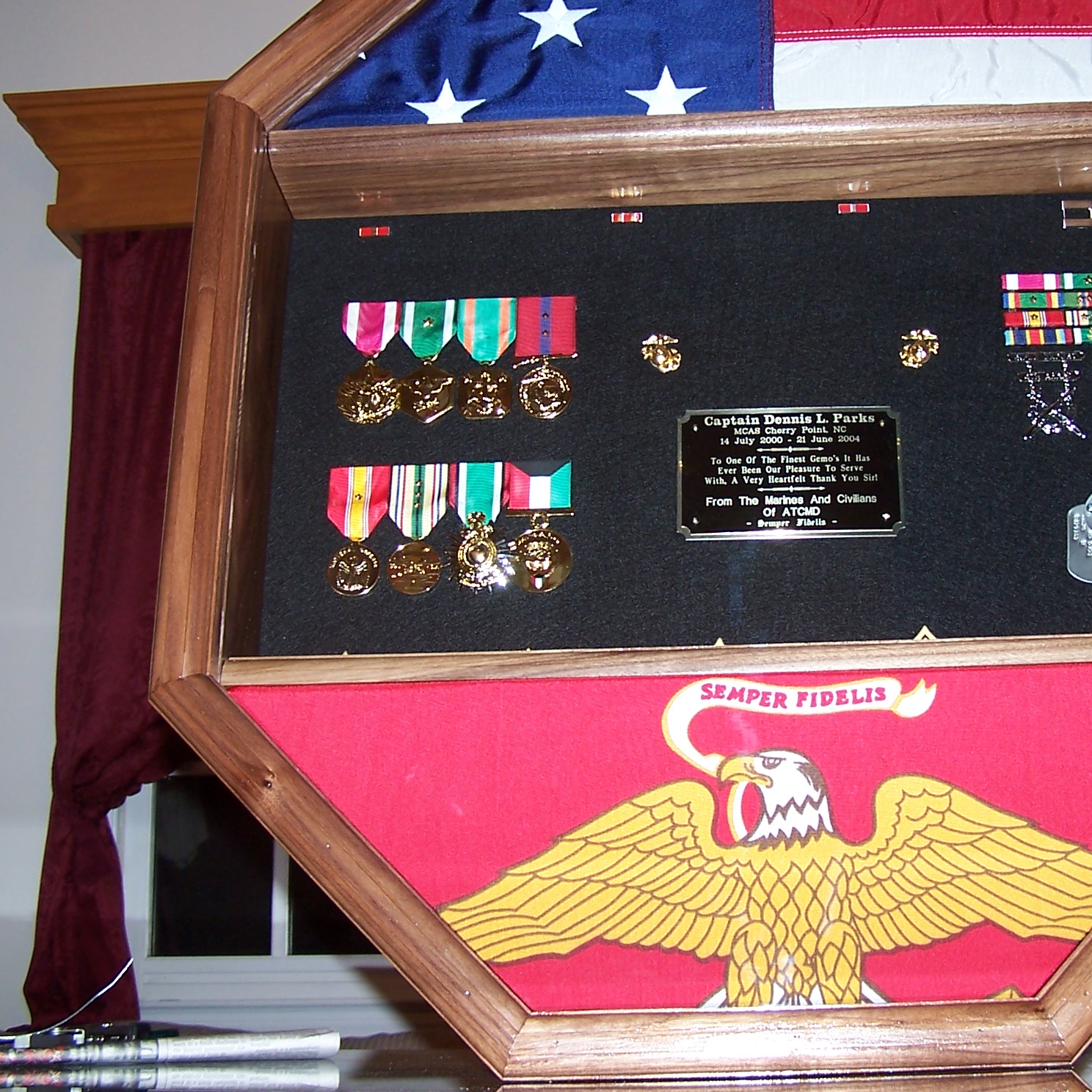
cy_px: 465
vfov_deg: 32.7
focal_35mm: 52
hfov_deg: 32.6
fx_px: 1856
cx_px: 704
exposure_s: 1/60
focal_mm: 6.3
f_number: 2.8
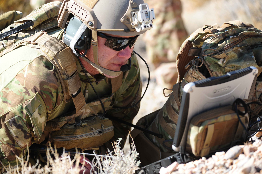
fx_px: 1455
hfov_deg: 10.3
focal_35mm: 200
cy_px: 87
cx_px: 131
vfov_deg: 6.9
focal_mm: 200
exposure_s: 1/400
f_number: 5
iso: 200
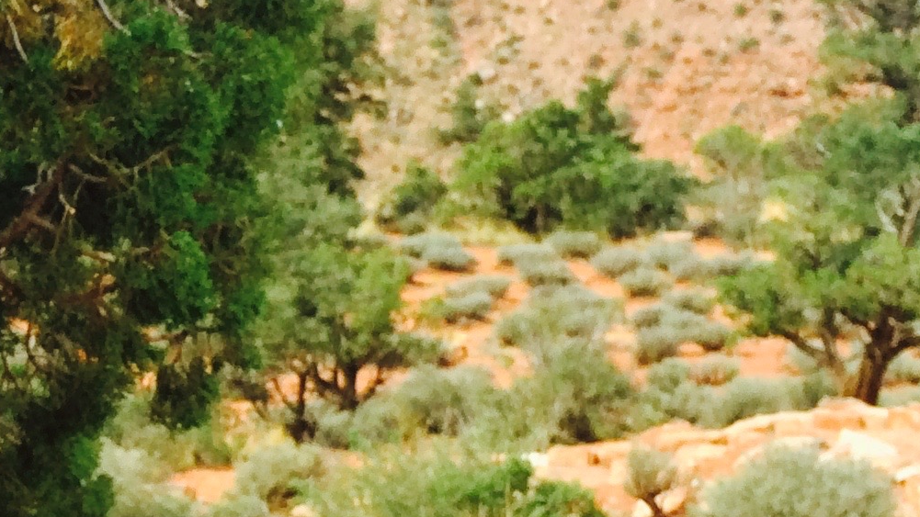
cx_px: -127
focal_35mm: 103
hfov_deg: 19.7
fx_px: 2513
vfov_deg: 11.8
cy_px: 298
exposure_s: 1/746
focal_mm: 4.15
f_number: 2.2
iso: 32
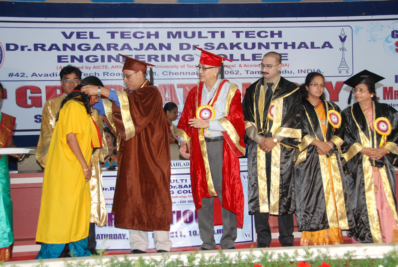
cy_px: 134
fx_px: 482
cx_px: 199
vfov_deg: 31.0
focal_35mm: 44
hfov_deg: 44.9
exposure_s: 1/125
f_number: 4.5
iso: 400
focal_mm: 29
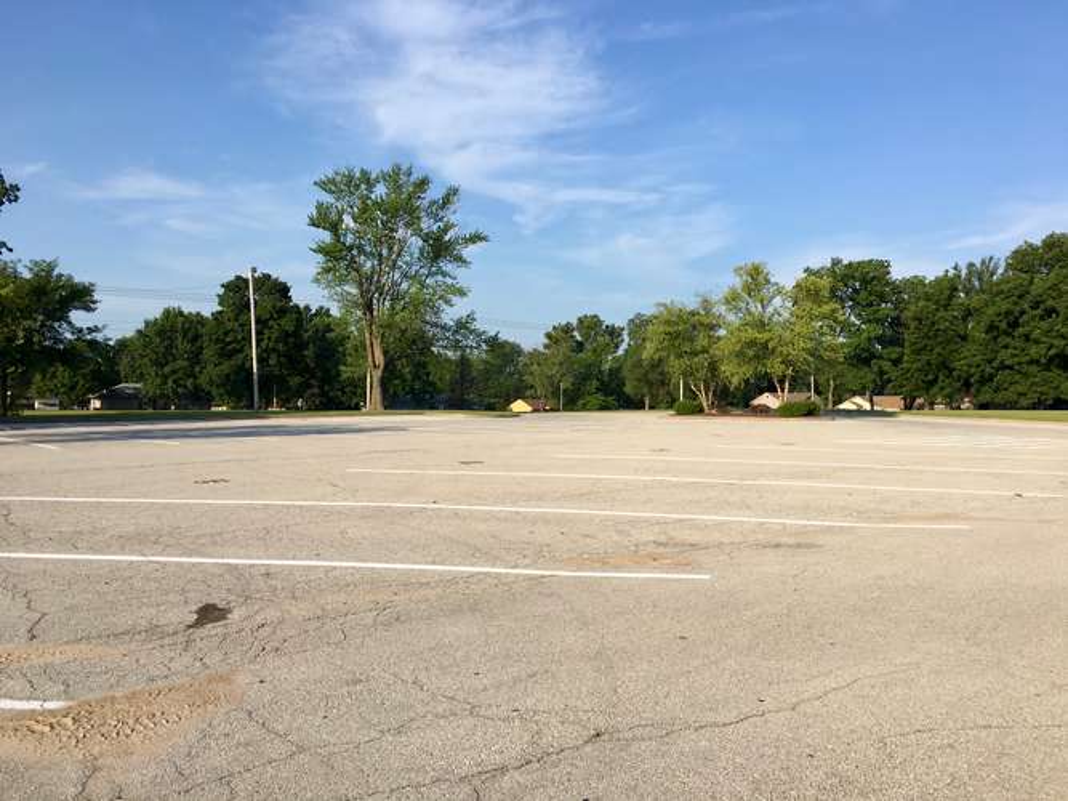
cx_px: 534
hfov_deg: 61.7
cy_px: 400
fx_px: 895
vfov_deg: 48.2
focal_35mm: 29
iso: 25
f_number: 2.2
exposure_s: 1/1508
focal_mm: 4.15
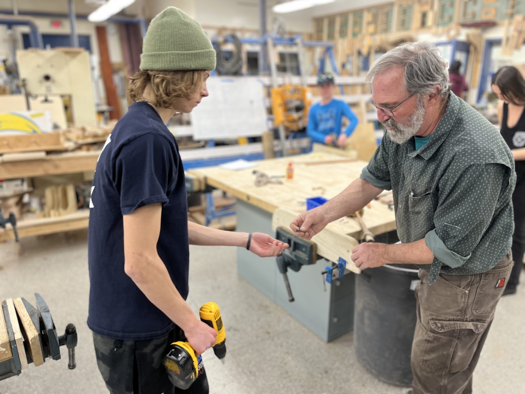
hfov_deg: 67.3
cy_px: 197
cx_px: 262
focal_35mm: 26
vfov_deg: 53.1
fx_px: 394
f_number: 1.6
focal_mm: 5.1
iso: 80
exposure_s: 1/60
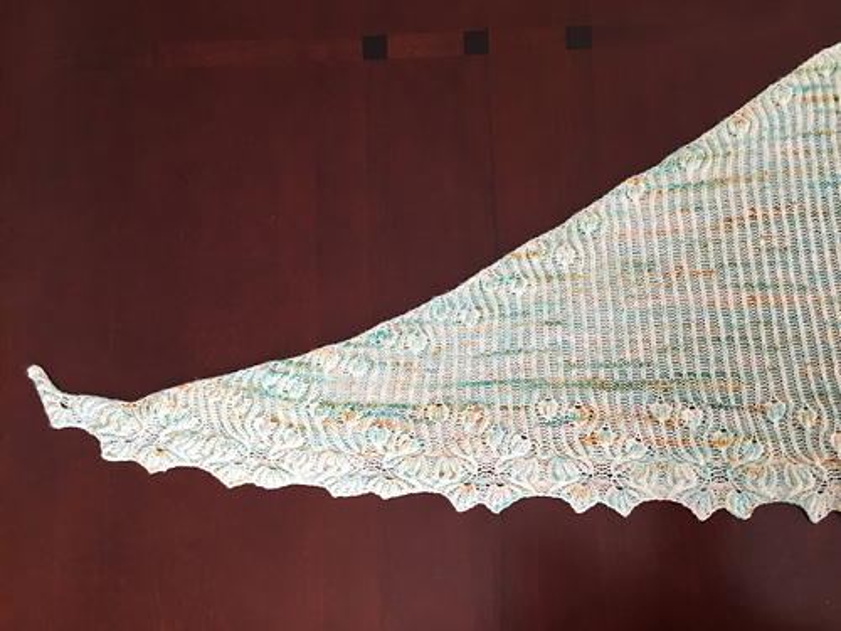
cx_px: 420
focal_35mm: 29
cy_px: 316
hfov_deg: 61.7
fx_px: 705
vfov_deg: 48.2
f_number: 2.2
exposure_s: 1/30
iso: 40
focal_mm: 4.15
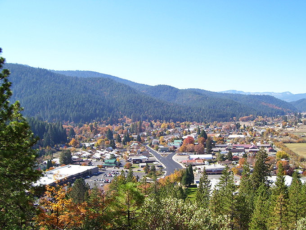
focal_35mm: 36
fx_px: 318
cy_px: 115
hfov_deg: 51.4
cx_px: 153
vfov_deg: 39.7
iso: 80
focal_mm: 6
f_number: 4.8
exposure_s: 1/250
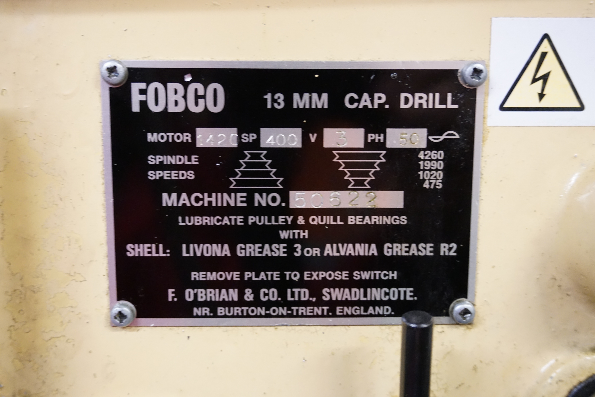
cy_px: 198
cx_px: 298
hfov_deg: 47.9
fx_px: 669
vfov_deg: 33.0
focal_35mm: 40
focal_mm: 27
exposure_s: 1/40
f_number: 4.5
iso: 3200
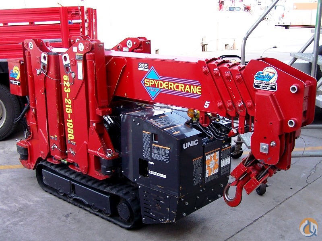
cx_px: 161
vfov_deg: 37.7
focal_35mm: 38
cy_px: 120
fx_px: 353
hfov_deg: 49.0
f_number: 2.8
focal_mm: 6.3
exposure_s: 1/250
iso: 80
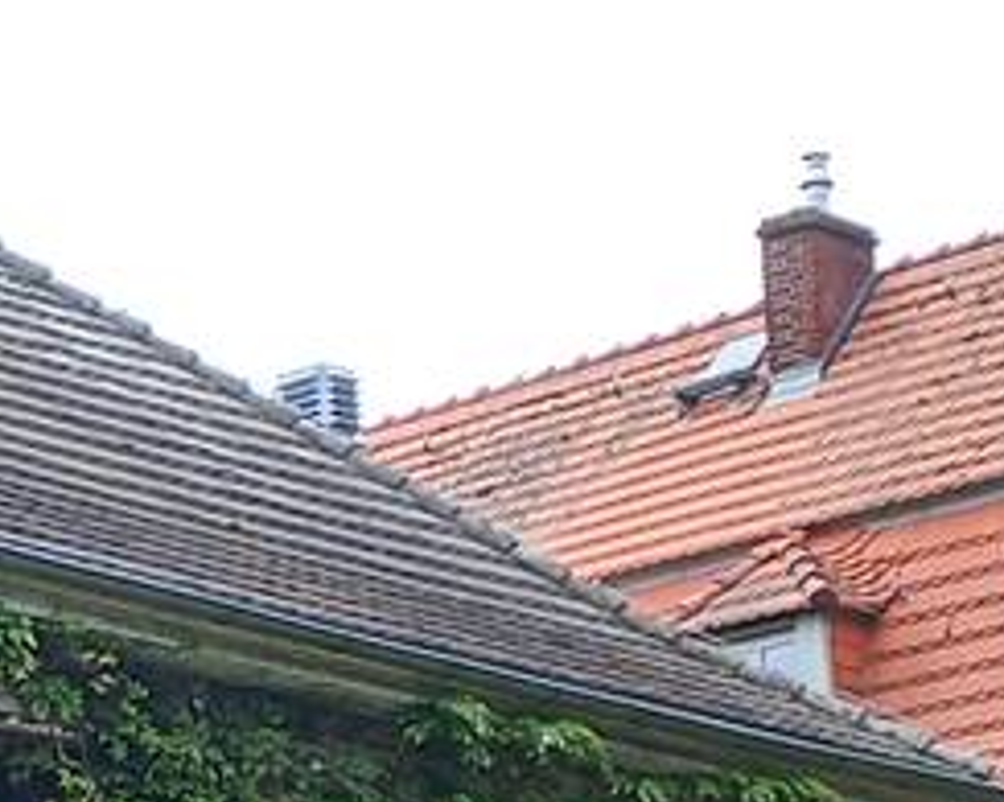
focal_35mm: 160
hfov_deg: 10.8
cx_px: -1123
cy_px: 892
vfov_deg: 9.5
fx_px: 4752
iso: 25
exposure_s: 1/118
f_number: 1.8
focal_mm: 4.6
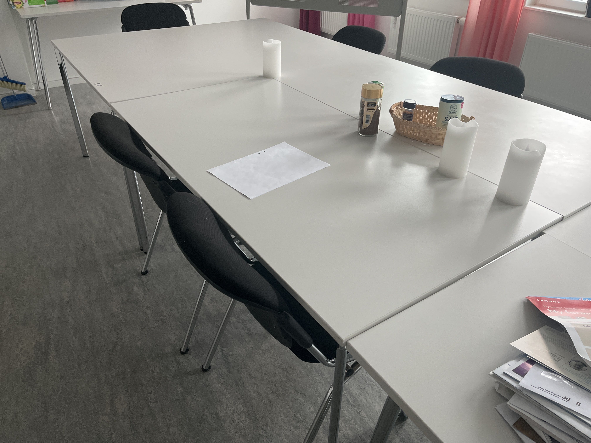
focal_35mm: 26
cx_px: 296
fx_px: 444
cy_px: 222
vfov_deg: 53.1
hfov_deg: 67.3
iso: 125
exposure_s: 1/78
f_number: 1.6
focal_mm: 5.1
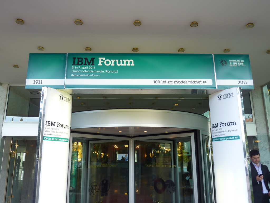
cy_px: 102
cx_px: 135
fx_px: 226
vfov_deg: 48.2
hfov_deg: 61.7
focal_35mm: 29
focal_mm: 4.7
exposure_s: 1/60
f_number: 3.4
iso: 80
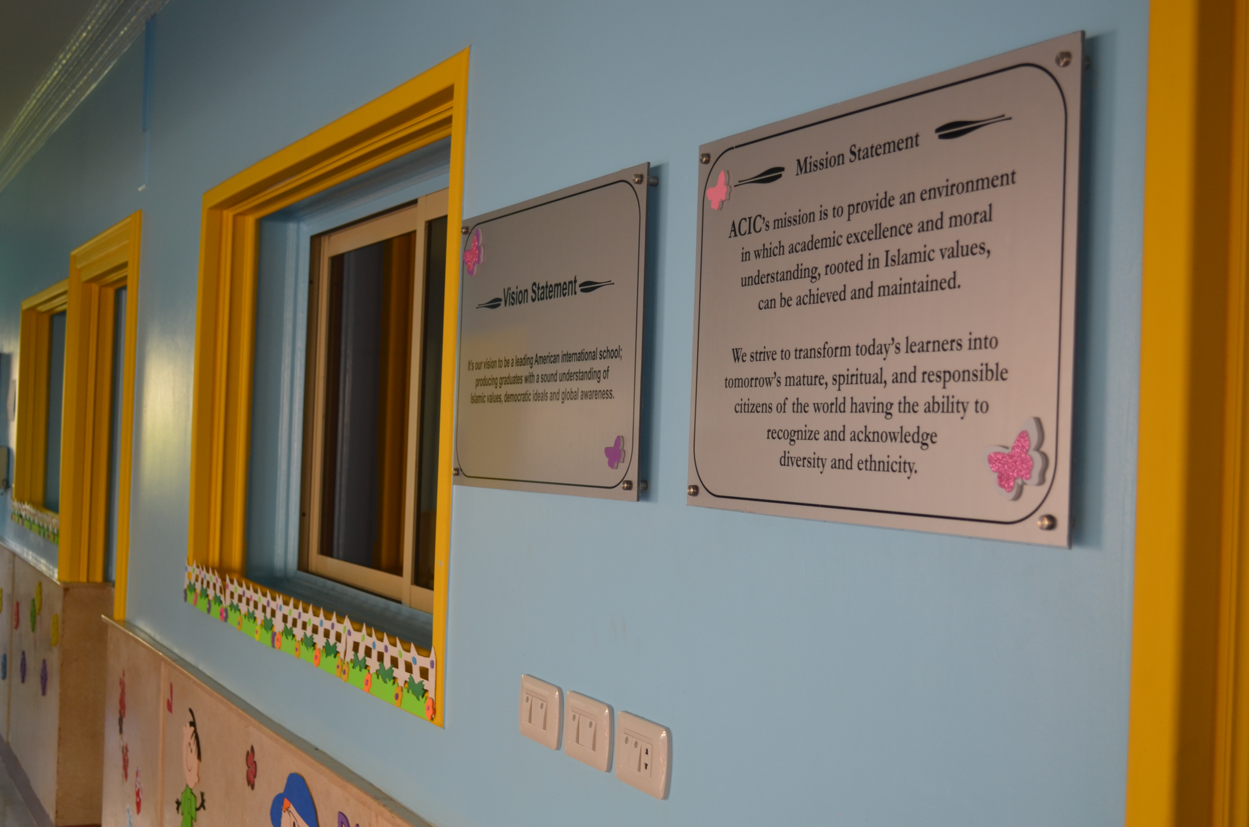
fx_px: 1558
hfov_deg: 43.7
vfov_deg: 29.7
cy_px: 414
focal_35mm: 45
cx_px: 624
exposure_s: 1/80
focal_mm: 30
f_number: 4.5
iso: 400
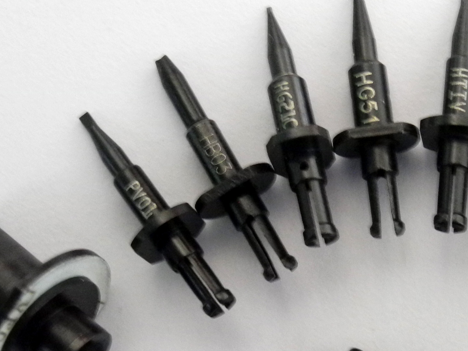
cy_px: 303
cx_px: 398
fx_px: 960
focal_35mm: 71
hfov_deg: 26.7
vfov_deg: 20.4
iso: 400
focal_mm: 6
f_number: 2.8
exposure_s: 1/5
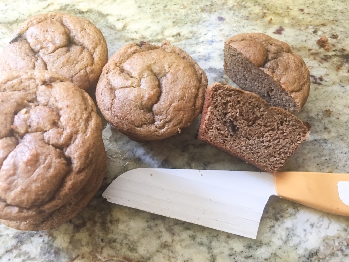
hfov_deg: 61.7
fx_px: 292
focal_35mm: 29
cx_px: 174
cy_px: 131
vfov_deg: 48.2
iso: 100
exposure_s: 1/8
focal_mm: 4.15
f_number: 2.2
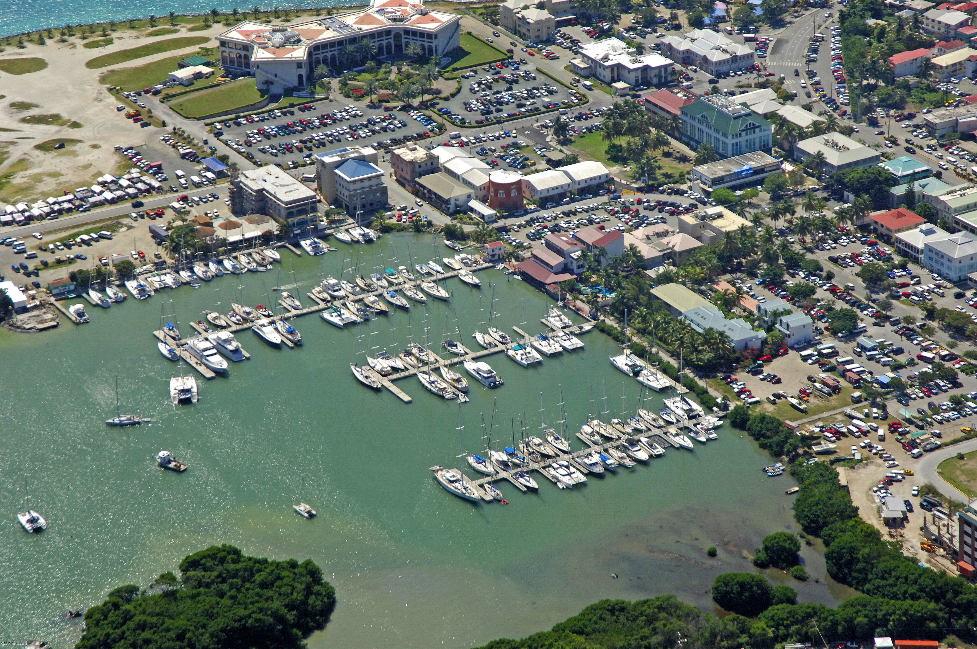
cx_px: 488
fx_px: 3456
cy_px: 324
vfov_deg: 10.7
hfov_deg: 16.1
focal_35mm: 128
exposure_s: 1/1250
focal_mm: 85
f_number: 8
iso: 400
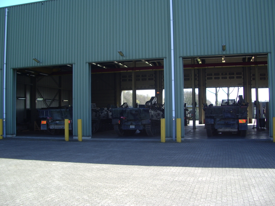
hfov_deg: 49.0
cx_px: 138
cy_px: 103
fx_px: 302
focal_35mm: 38
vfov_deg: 37.7
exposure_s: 1/250
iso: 50
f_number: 2.6
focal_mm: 5.8
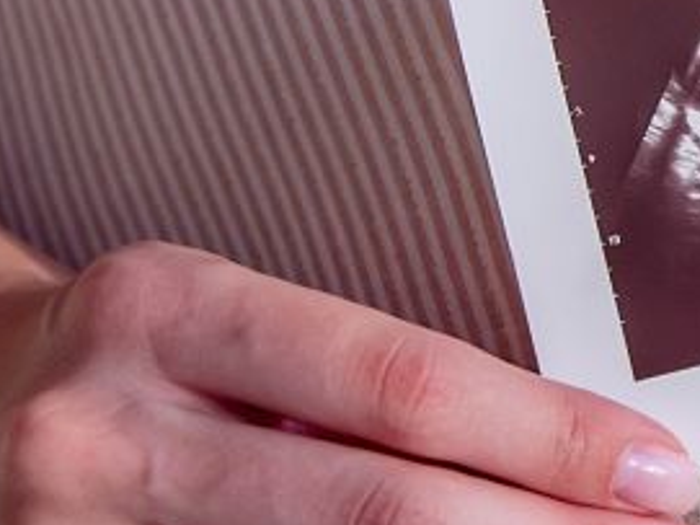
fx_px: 3679
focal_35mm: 182
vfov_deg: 8.1
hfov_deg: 10.5
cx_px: 1087
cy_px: 75
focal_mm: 32
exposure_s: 1/320
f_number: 2.8
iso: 200
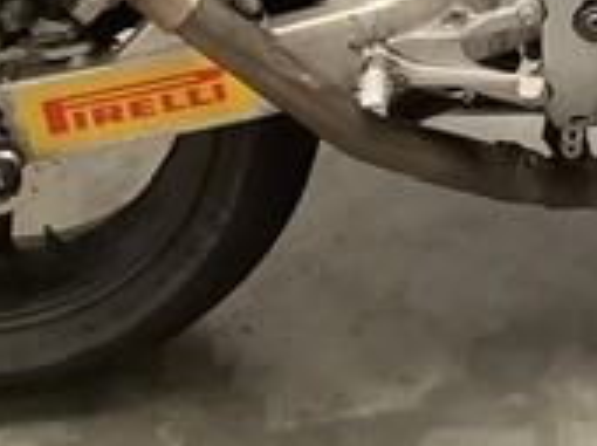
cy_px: -197
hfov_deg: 16.5
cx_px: 601
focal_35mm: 117
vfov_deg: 12.1
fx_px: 2015
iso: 250
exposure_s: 1/60
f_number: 2.4
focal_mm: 3.3
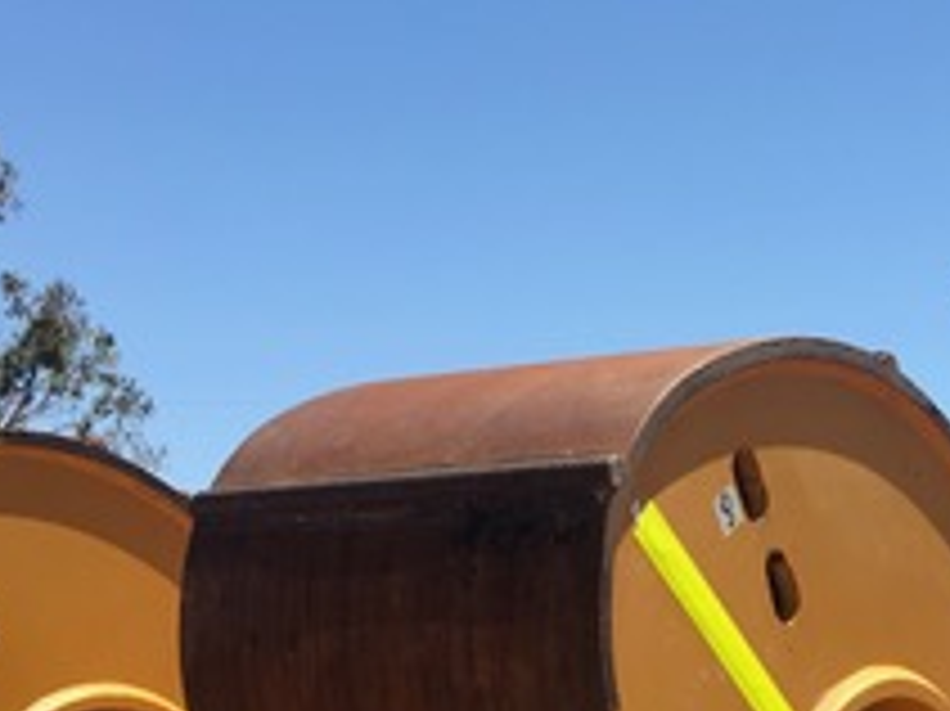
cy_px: 760
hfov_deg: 22.8
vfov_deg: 16.9
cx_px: 693
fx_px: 2331
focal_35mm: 85
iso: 20
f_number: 1.8
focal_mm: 3.99
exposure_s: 1/1880
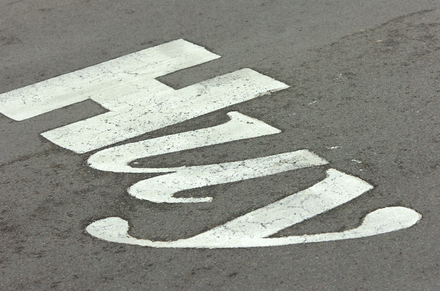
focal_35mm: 180
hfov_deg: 11.4
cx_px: 220
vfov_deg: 7.6
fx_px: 2195
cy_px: 146
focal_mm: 120
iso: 400
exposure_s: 1/500
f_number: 5.3
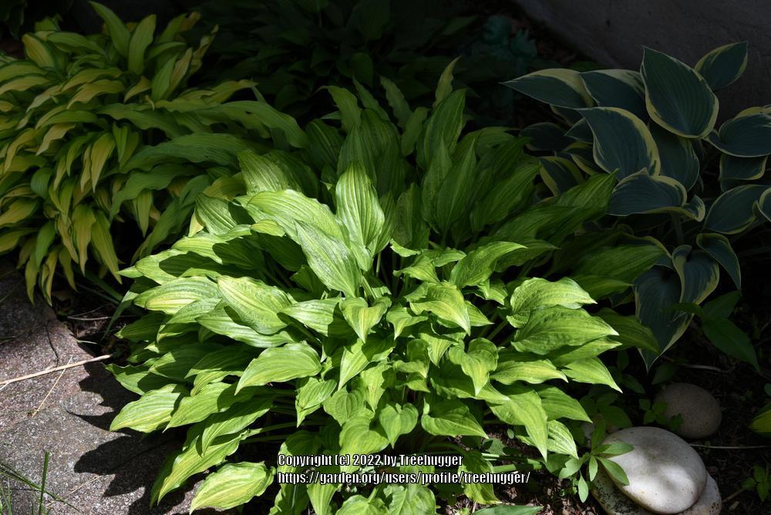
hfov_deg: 27.0
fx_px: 1607
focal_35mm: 75
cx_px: 386
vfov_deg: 18.2
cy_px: 258
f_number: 8
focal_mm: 75
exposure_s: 1/250
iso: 200
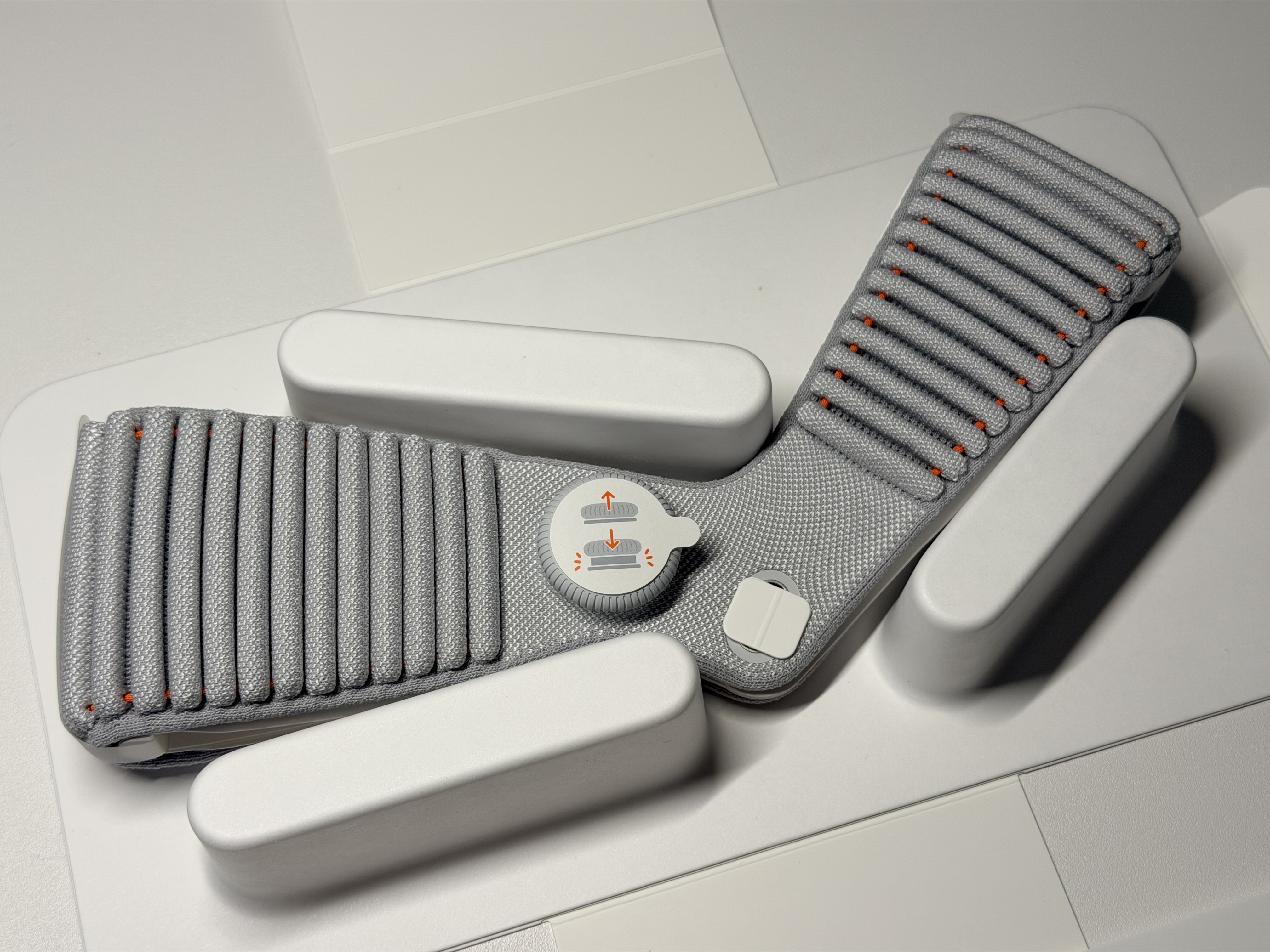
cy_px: 476
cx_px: 635
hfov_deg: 39.7
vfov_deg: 30.3
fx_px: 1761
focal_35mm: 48
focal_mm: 6.76
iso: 50
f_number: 1.78
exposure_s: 1/157
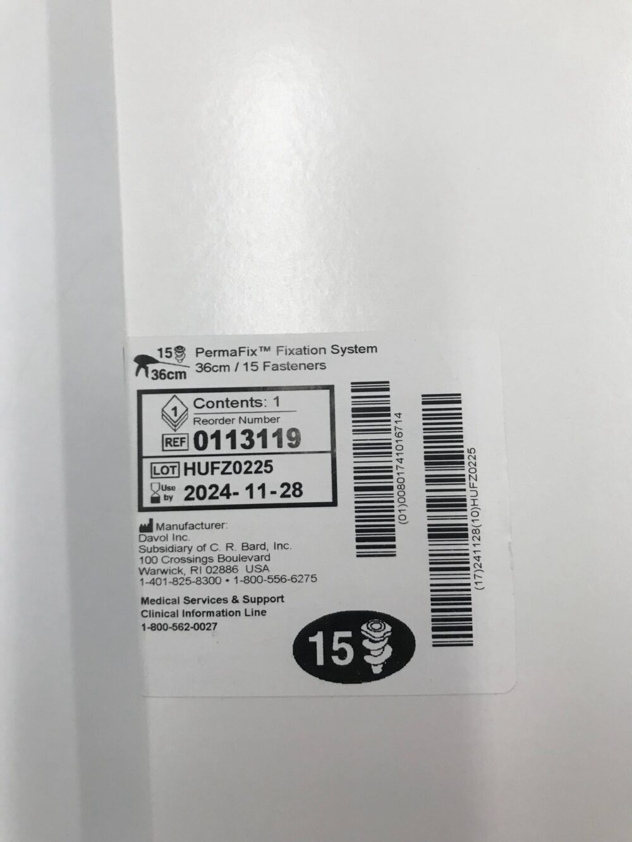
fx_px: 682
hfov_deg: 49.8
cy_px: 421
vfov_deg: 63.4
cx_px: 316
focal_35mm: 28
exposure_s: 1/40
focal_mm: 3.99
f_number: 1.8
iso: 25
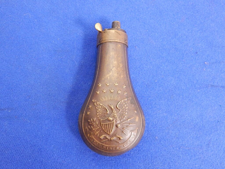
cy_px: 84
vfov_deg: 41.8
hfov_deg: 54.0
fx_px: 221
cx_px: 112
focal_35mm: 34
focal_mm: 6.1
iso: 560
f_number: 3.3
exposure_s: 1/8
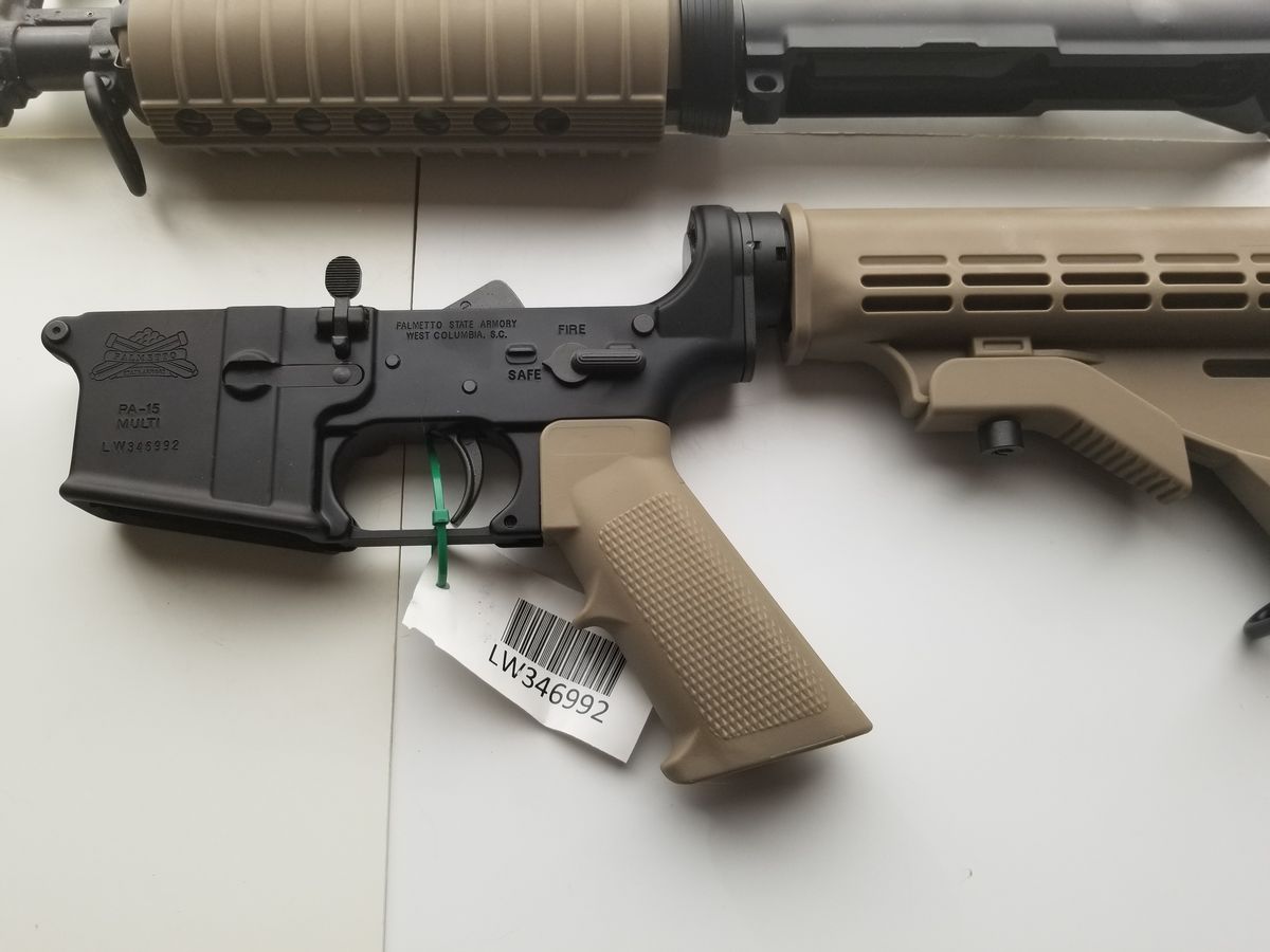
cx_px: 635
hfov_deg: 67.3
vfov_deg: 53.1
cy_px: 476
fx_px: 954
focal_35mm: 26
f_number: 1.7
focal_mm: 4.25
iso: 50
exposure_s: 1/507
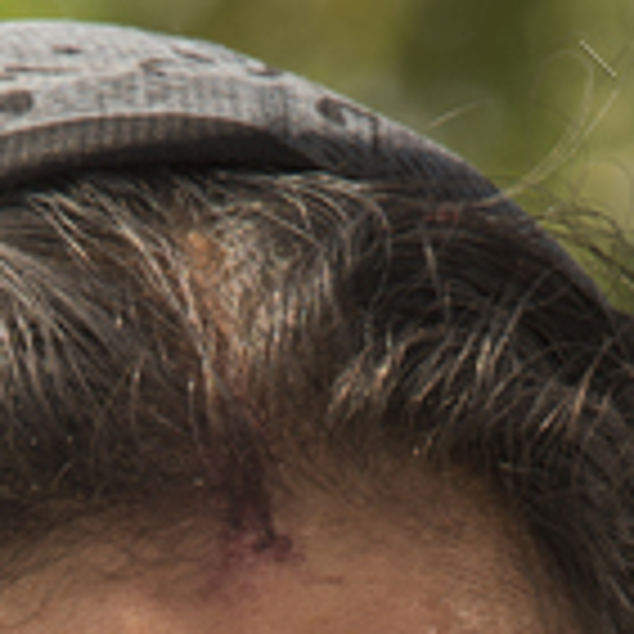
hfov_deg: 2.7
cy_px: 1731
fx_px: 13241
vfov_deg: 2.7
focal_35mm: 639
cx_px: 261
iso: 125
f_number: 7.1
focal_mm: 120
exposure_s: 1/160
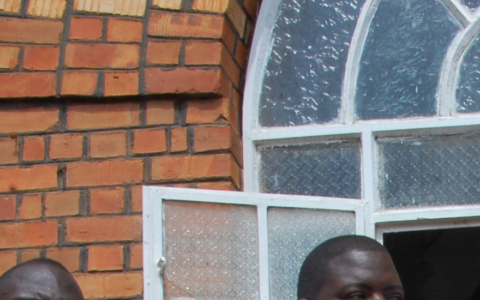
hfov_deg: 20.6
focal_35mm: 94
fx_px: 1230
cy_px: 537
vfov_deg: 12.7
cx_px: 583
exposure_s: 1/125
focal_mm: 18
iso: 400
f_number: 22
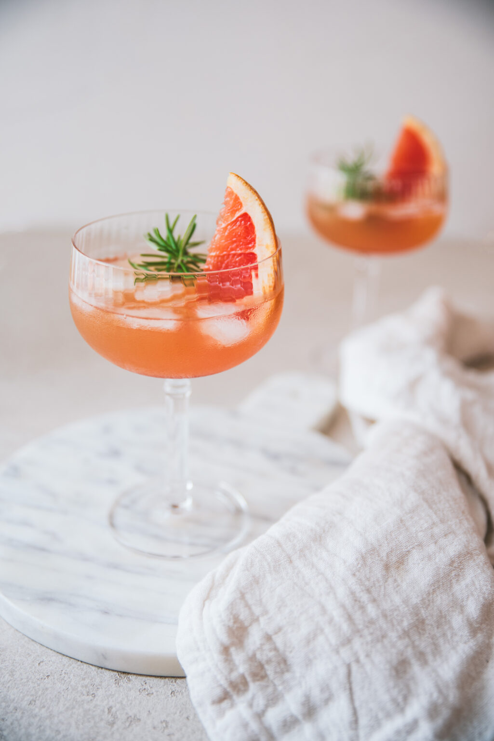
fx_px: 1028
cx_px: 247
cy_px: 370
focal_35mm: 50
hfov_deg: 27.0
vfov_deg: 39.6
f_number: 2.8
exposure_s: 1/320
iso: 250
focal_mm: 50
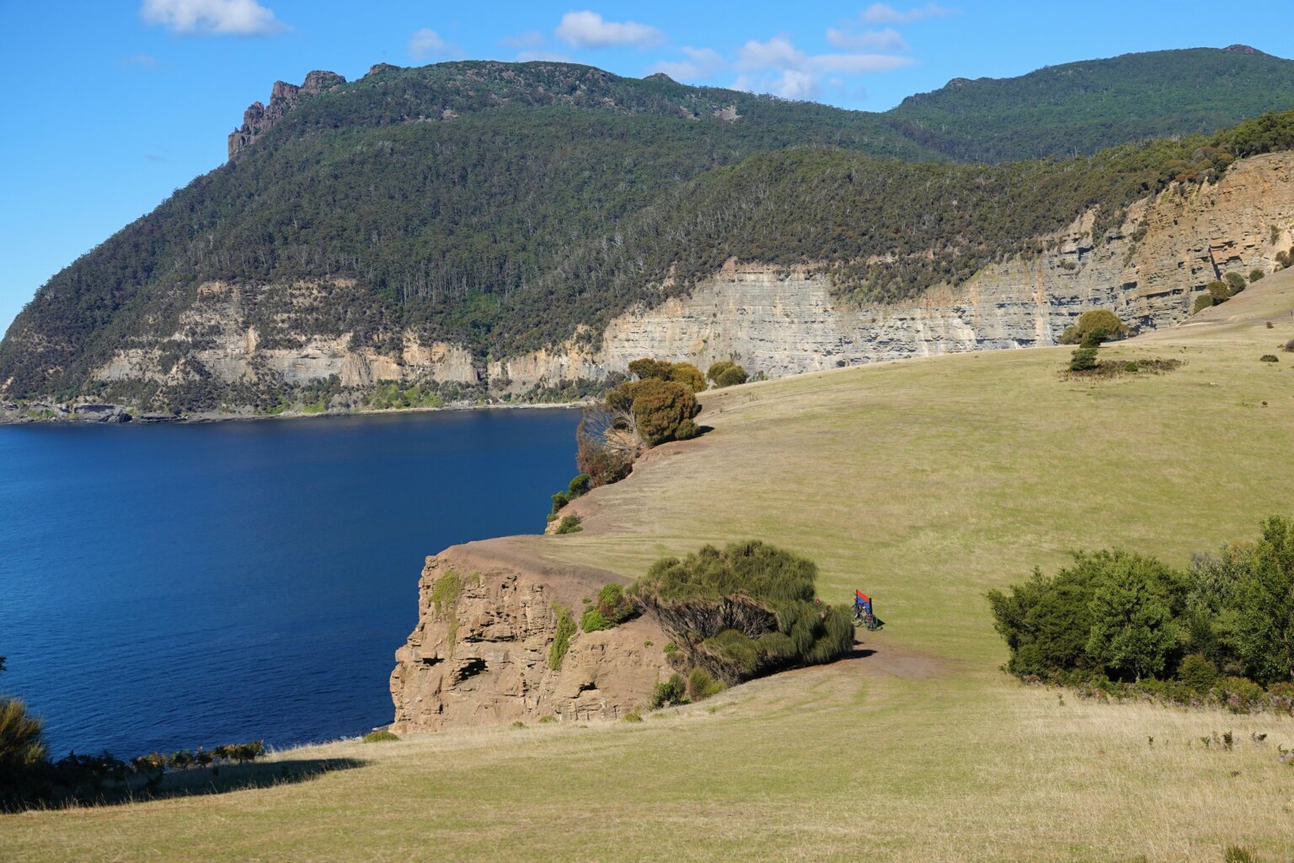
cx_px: 647
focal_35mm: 44
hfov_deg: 44.5
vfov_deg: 30.5
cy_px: 432
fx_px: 1581
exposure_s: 1/2500
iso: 200
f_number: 3.2
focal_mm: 16.31
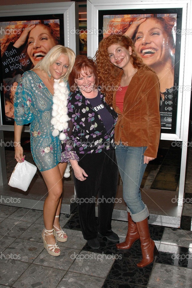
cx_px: 96
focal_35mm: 42
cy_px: 144
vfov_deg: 46.4
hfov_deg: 31.8
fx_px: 337
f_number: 7.1
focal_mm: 28
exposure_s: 1/200
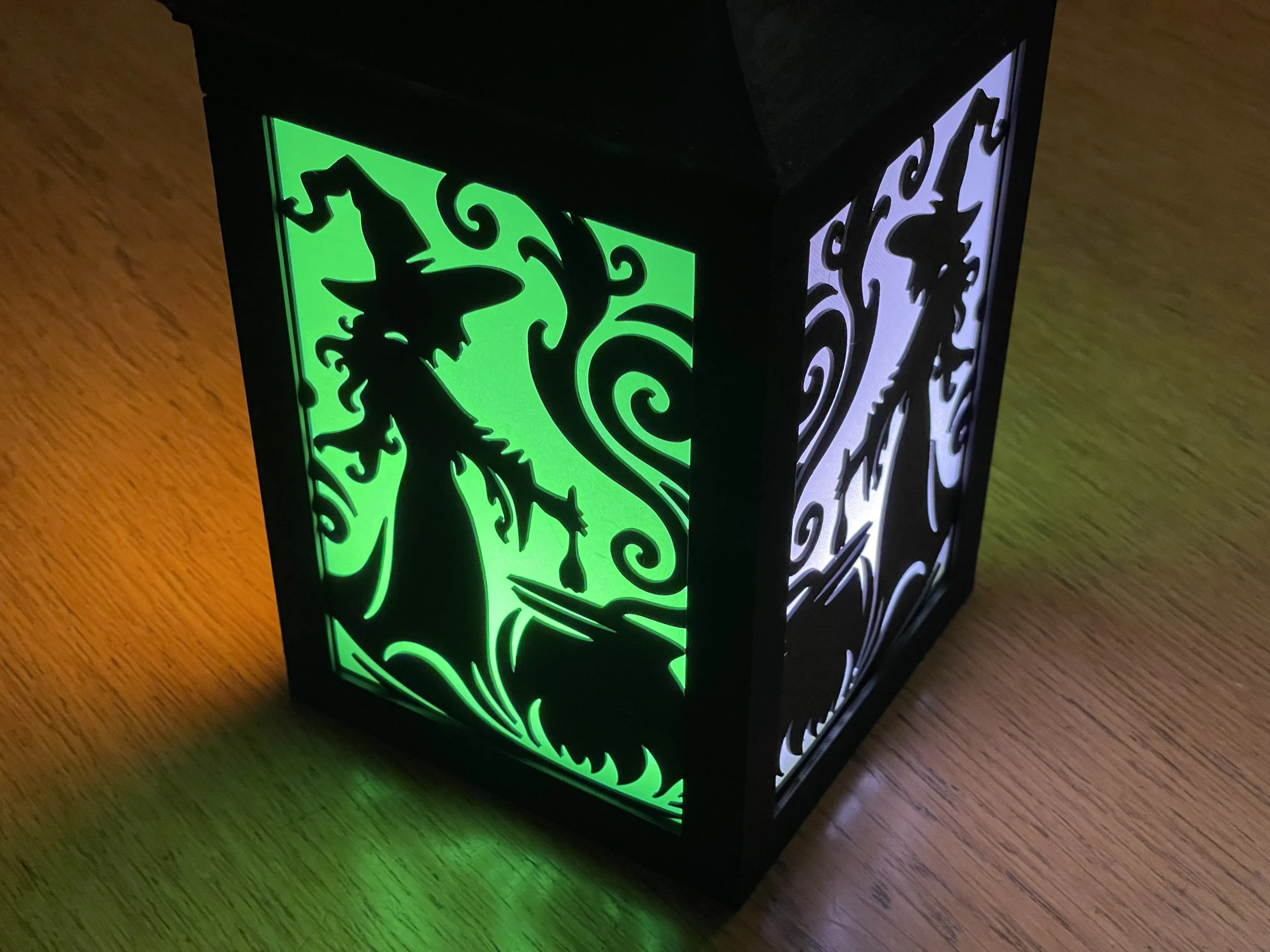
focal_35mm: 52
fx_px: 1908
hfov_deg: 36.8
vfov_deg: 28.0
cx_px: 635
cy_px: 476
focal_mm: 6
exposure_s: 1/59
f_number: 2
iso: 320
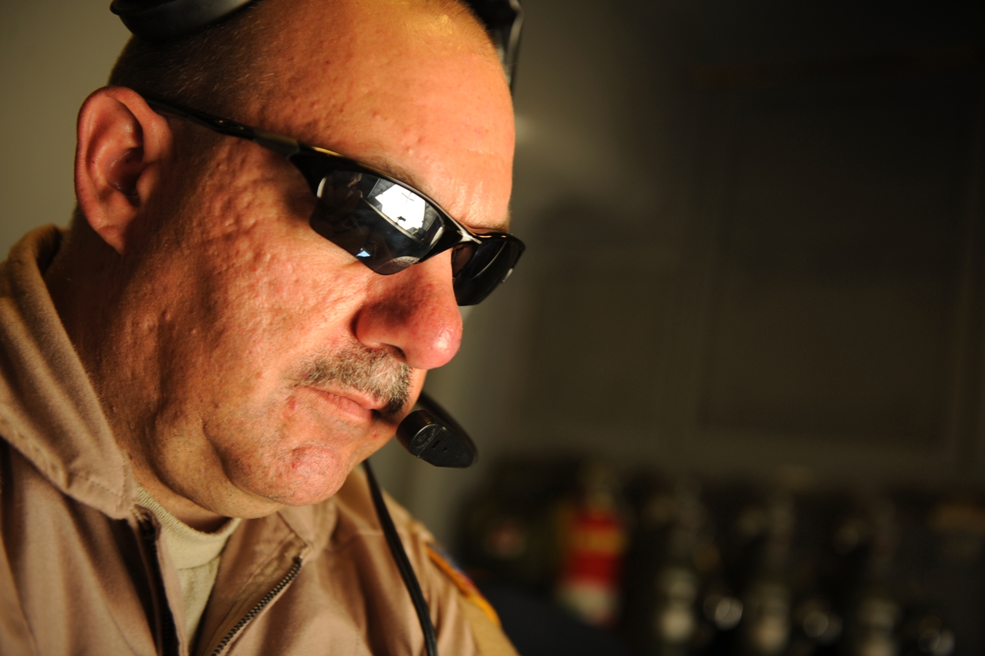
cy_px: 328
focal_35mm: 48
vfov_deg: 28.0
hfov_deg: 41.1
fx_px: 1313
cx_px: 492
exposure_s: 1/60
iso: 200
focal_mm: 48
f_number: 2.8
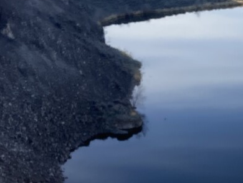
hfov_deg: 22.2
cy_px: 151
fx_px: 590
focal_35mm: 84
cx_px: 258
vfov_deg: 17.4
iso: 20
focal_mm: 2.87
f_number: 2.2
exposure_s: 1/702
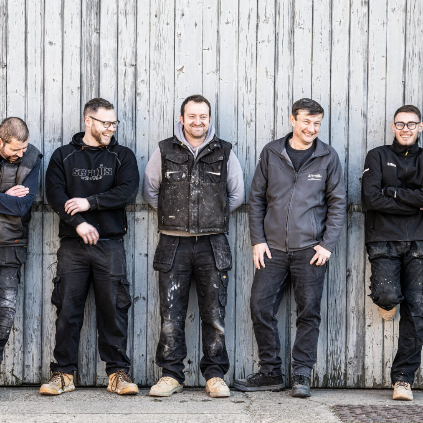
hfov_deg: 16.3
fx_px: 1479
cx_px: 179
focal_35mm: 107
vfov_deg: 16.3
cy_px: 211
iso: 250
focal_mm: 83
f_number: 6.3
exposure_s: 1/80
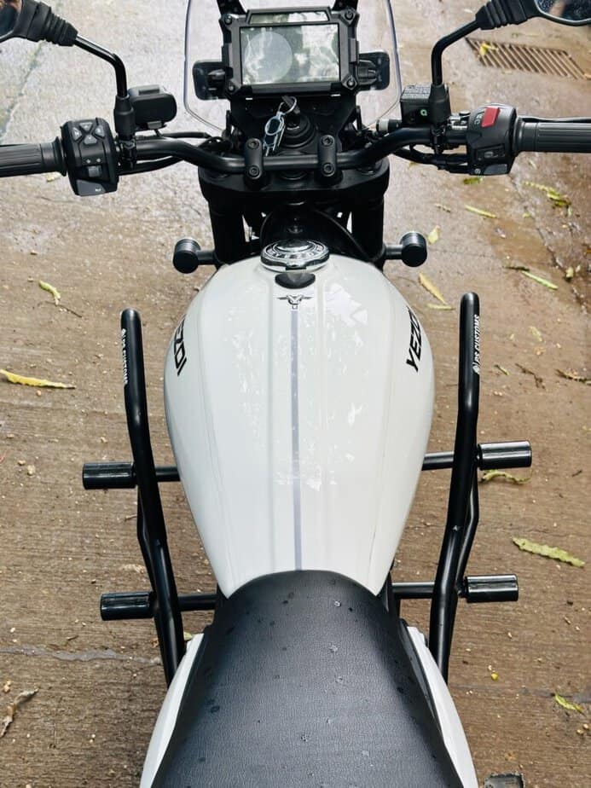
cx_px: 296
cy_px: 394
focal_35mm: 48
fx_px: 1093
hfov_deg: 30.3
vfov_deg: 39.7
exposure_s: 1/124
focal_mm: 6.86
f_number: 1.78
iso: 40
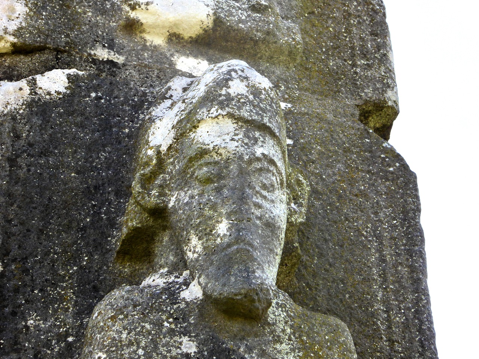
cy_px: 180
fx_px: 3196
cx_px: 240
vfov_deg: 6.4
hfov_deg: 8.6
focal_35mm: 231
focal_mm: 41.4
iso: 100
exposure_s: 1/100
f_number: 8
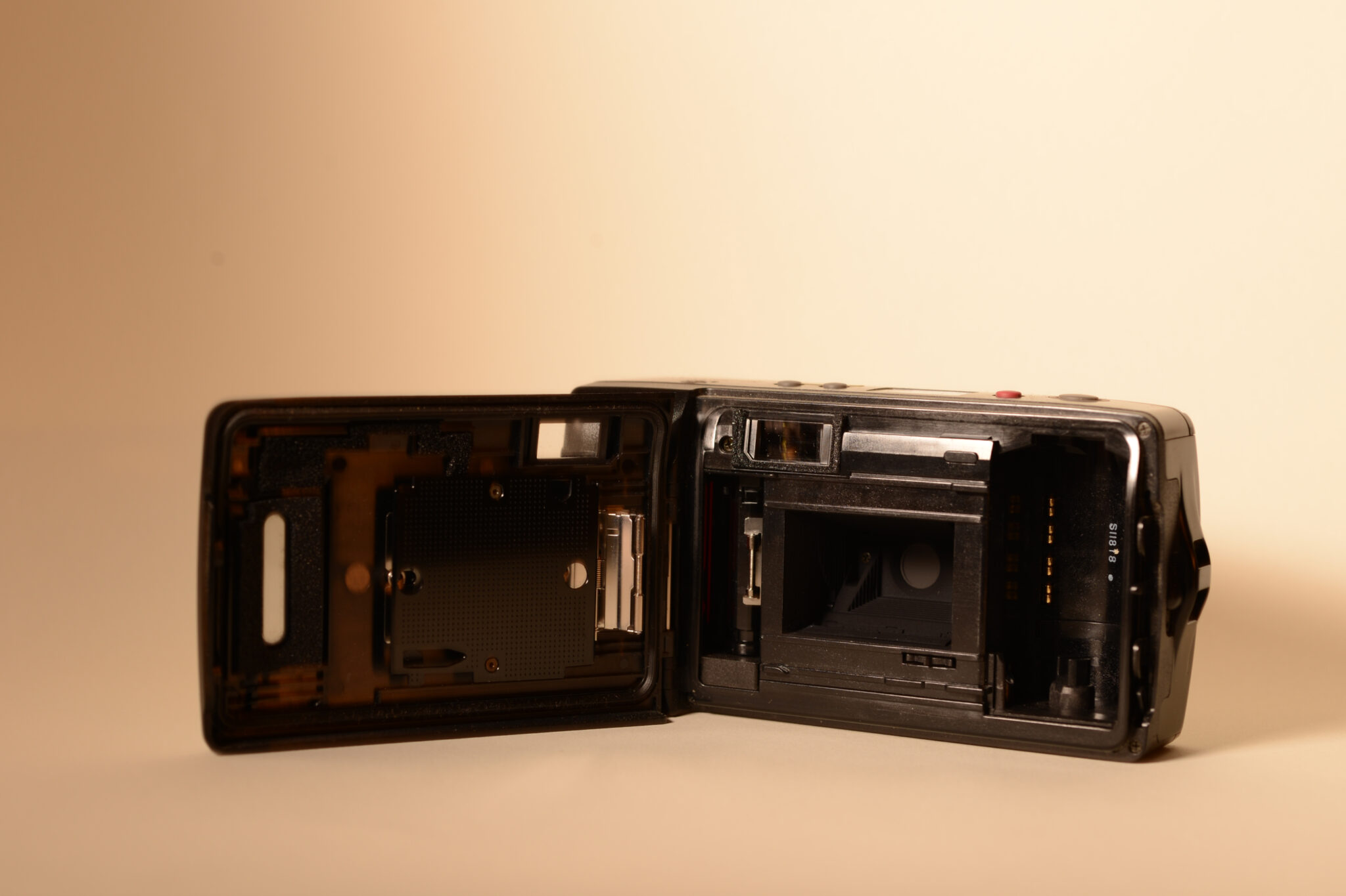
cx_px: 673
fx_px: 2243
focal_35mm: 60
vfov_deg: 22.6
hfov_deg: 33.4
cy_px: 448
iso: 100
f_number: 8
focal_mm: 60
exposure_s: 1
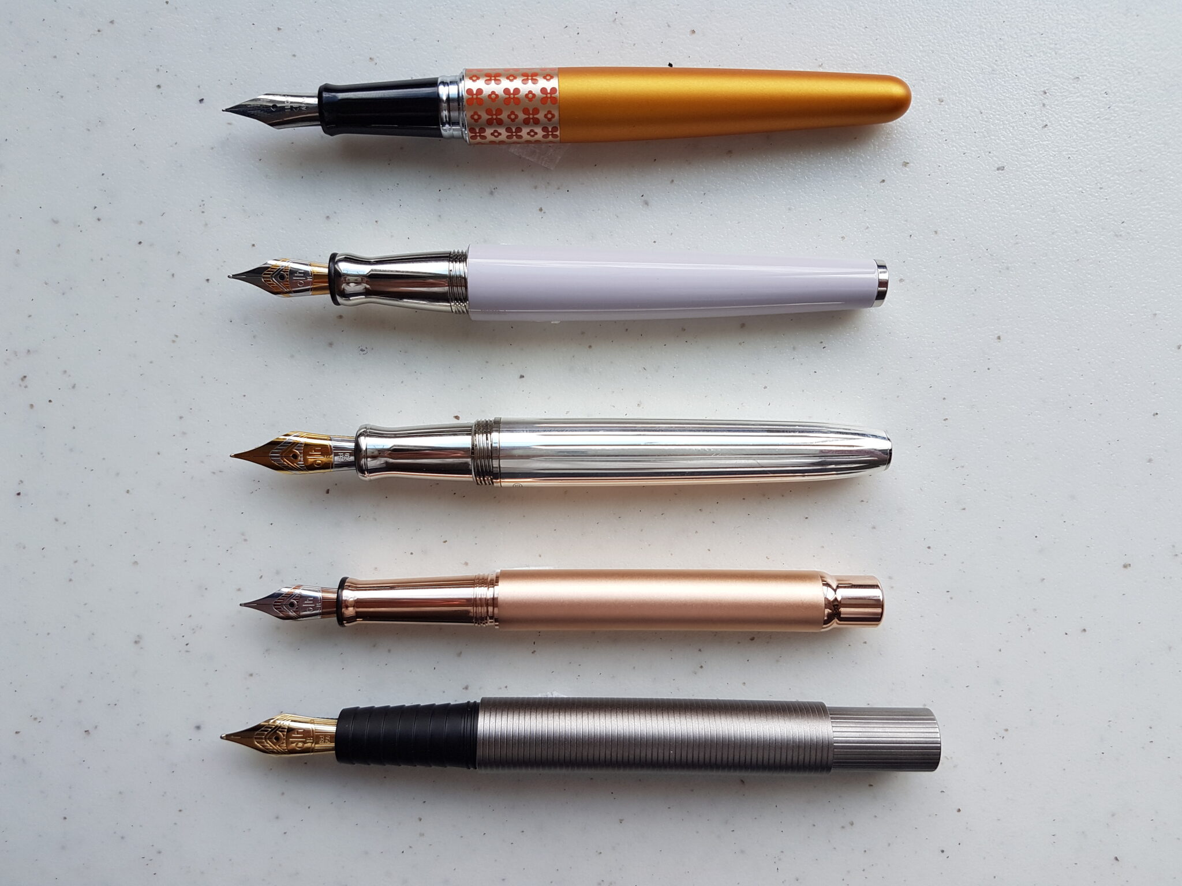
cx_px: 591
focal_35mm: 26
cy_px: 443
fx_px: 888
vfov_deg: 53.1
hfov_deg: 67.3
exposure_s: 1/165
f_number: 1.7
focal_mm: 4.2
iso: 40
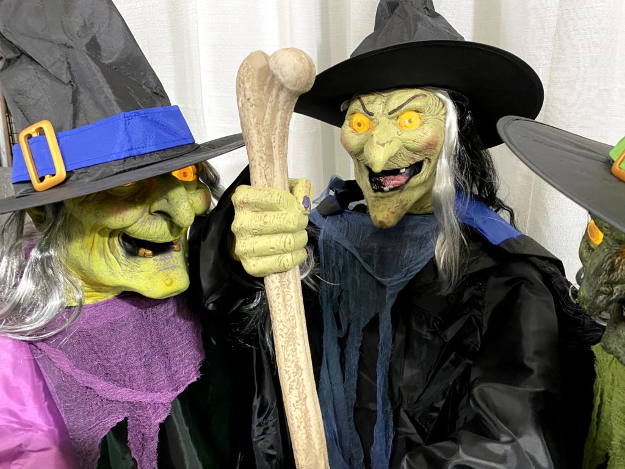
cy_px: 234
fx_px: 469
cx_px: 312
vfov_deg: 53.1
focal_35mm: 26
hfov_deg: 67.3
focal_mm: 4.25
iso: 400
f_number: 1.8
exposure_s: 1/60
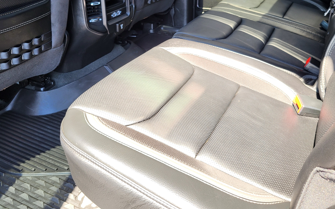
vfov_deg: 36.6
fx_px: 310
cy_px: 60
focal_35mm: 34
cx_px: 171
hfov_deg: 56.7
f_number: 1.8
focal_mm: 5.4
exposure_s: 1/120
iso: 40
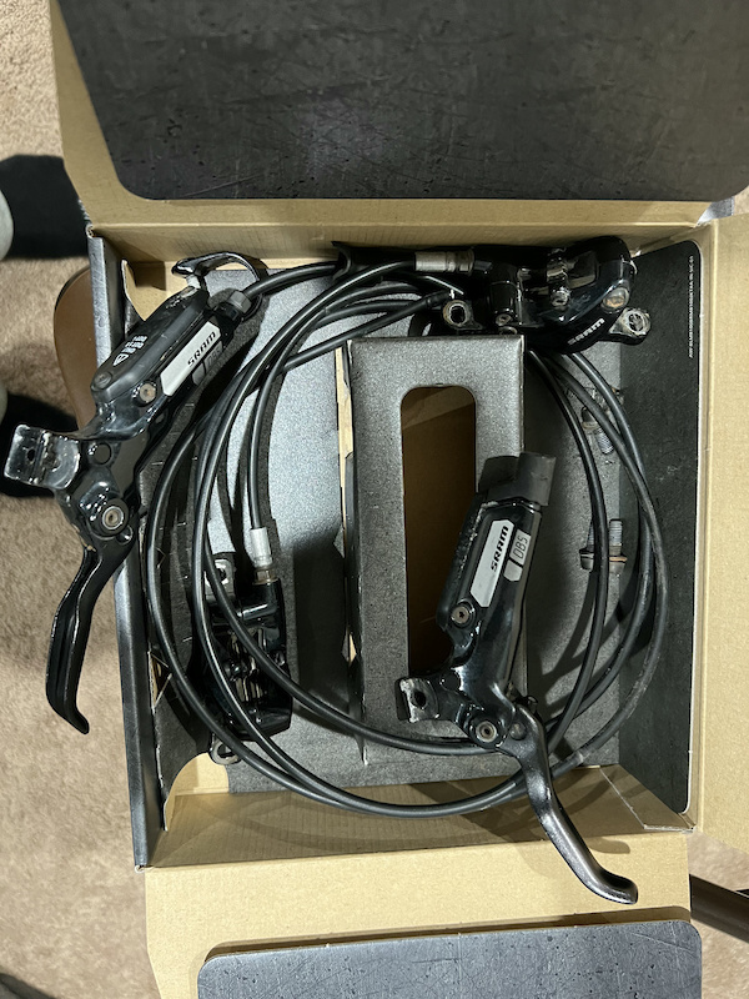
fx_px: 750
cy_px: 500
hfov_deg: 53.1
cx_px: 374
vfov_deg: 67.3
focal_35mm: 26
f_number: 1.5
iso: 500
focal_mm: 5.7
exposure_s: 1/30
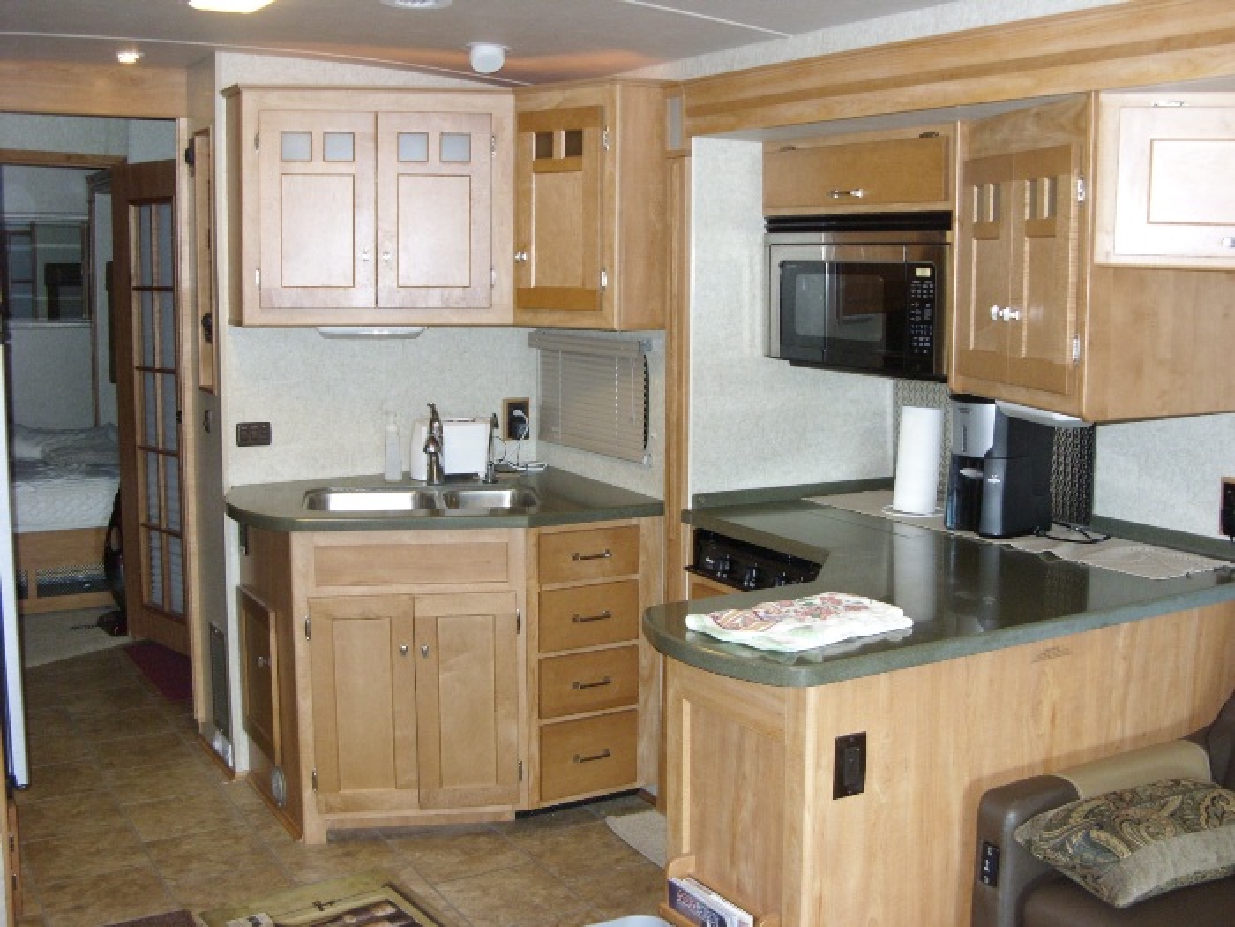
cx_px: 618
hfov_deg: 49.0
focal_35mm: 38
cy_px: 464
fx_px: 1356
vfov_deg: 37.7
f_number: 2.8
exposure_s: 1/30
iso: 200
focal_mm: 6.3
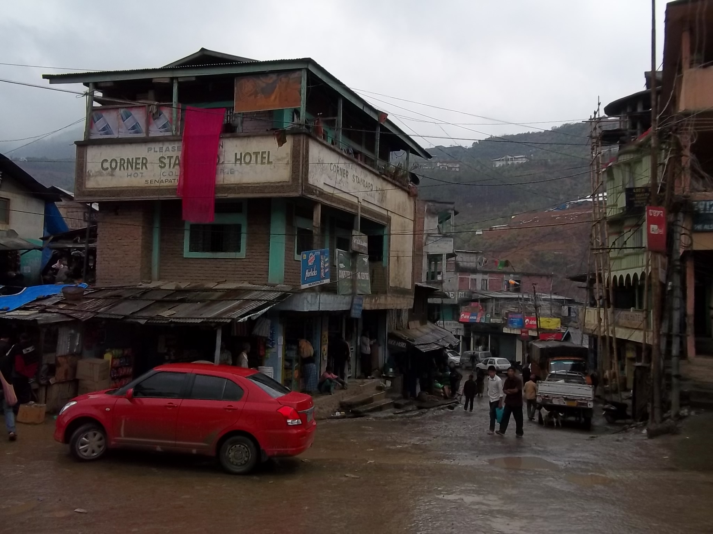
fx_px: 659
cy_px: 267
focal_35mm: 32
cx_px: 356
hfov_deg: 56.8
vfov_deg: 44.2
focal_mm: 5.7
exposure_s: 1/200
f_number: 5.5
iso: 80
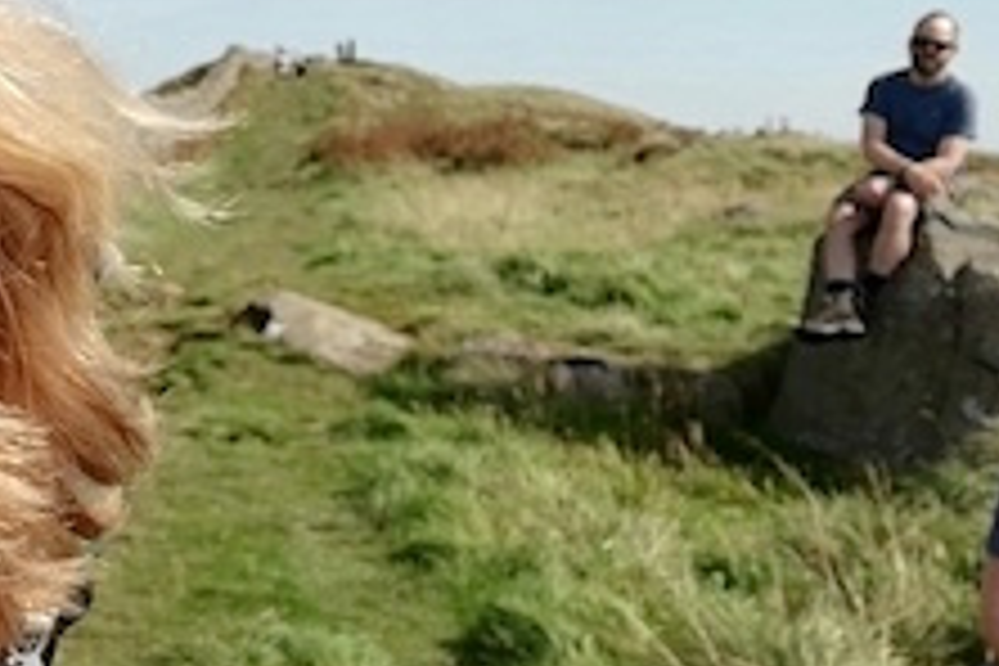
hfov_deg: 25.7
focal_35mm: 76
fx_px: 2109
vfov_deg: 17.9
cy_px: 256
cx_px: 86
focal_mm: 3.6
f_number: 2
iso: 50
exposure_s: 1/1443
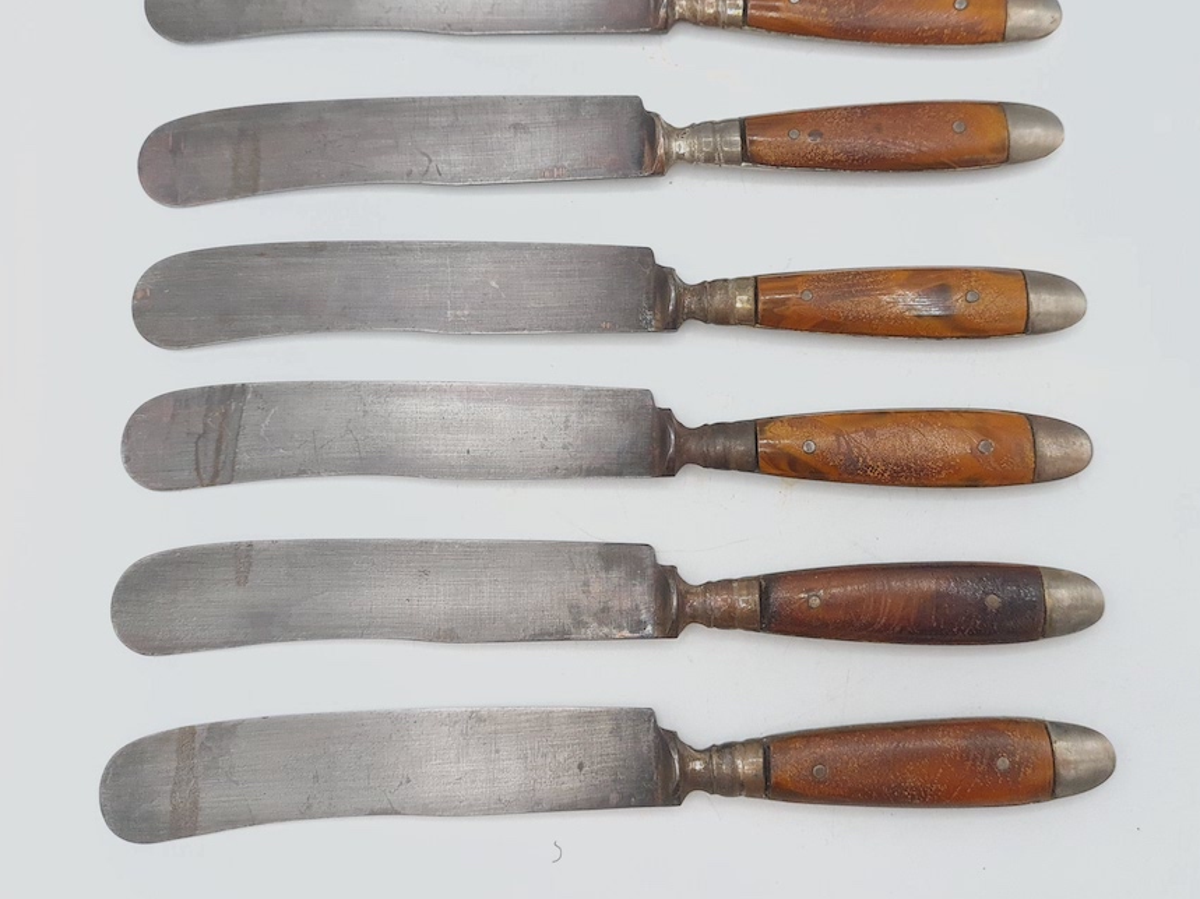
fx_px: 1074
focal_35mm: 31
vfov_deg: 45.3
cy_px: 377
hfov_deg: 58.3
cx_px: 640
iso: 400
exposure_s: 1/4000
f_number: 1.8
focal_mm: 5.4
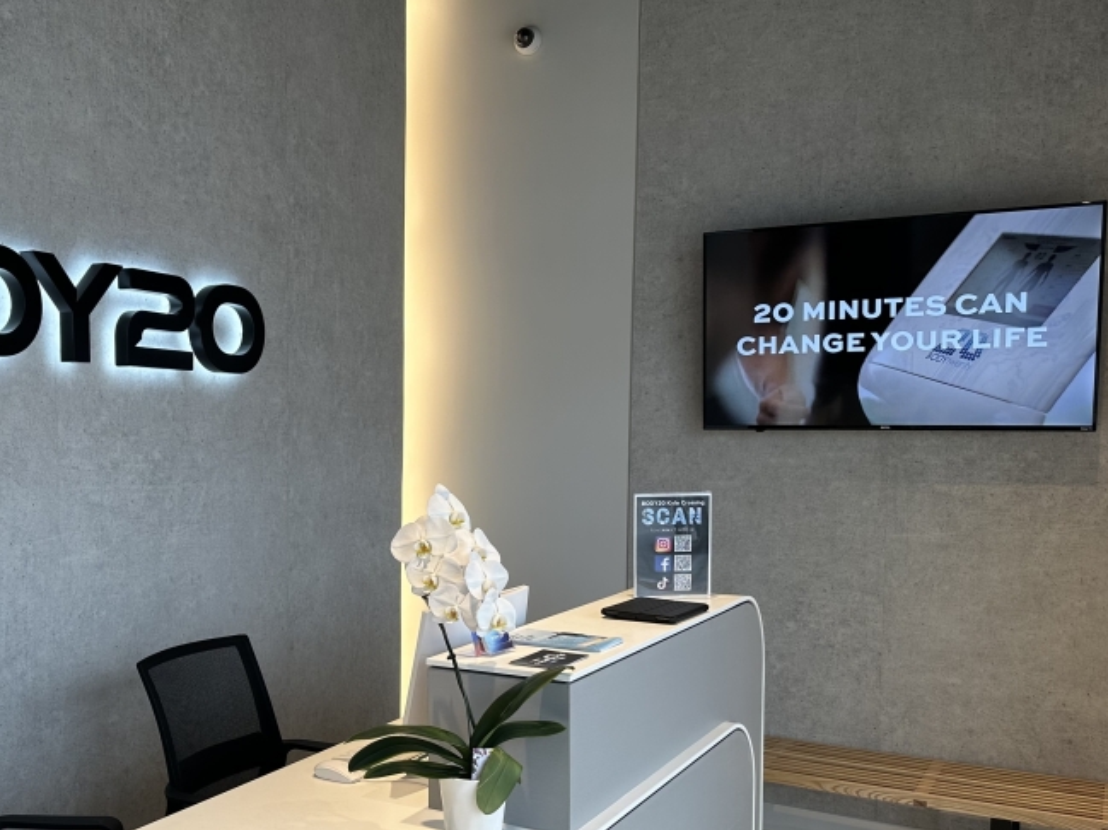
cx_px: 348
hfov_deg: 49.1
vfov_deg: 38.4
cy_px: 524
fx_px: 1184
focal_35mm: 37
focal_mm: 6.86
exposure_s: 1/120
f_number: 1.78
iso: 64
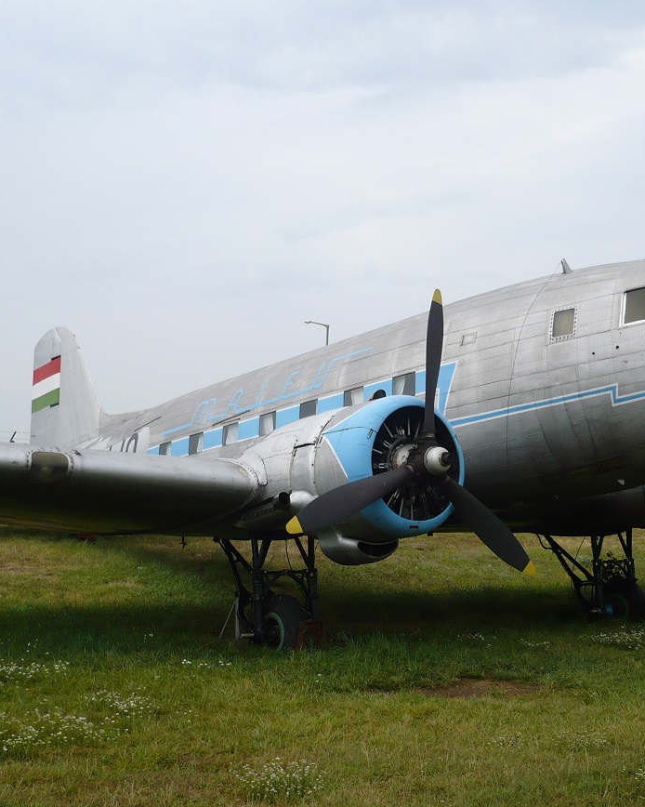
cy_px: 399
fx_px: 1289
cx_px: 403
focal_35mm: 54
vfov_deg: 34.8
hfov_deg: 28.0
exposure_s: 1/640
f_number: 3
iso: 100
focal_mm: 6.6
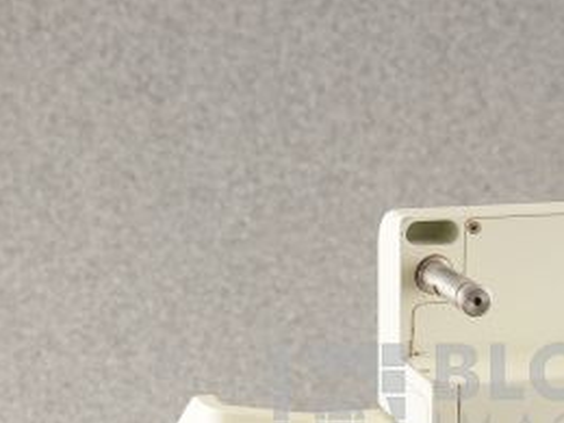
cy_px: 396
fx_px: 1809
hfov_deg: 17.5
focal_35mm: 111
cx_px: 490
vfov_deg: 13.2
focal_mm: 50
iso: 1600
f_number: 11
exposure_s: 1/160
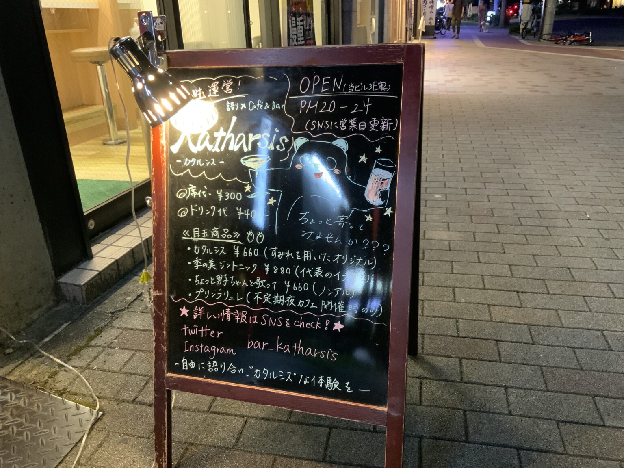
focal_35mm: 29
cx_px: 312
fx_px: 523
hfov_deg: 61.7
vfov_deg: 48.2
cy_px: 234
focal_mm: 3
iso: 400
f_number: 1.8
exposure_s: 1/30
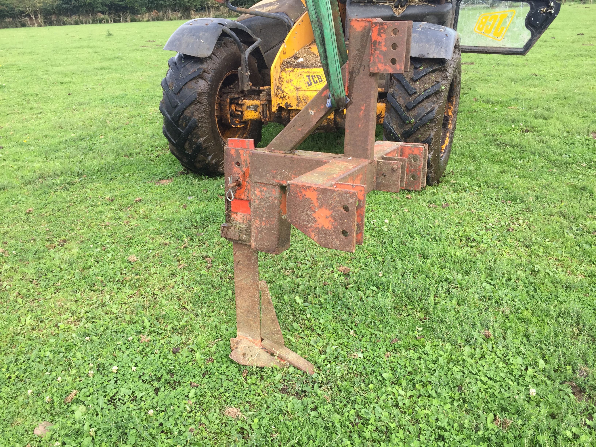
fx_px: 499
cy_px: 224
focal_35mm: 29
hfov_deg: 61.7
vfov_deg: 48.2
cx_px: 298
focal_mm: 4.15
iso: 32
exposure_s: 1/476
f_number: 2.2
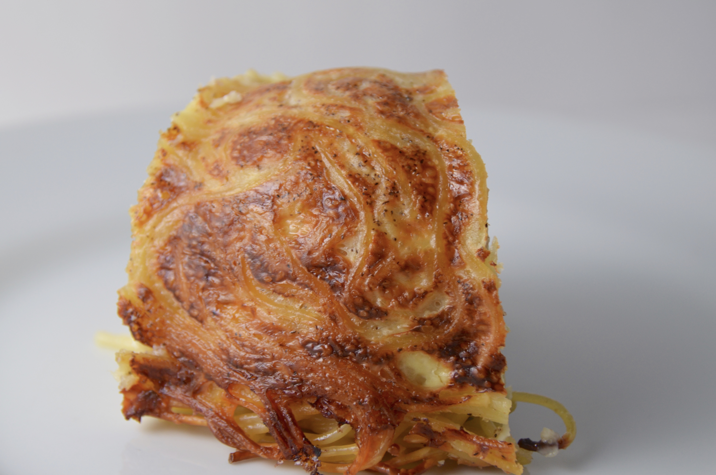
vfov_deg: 11.7
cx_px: 358
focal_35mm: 117
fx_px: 2322
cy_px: 238
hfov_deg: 17.5
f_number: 5.6
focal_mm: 78
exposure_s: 1/80
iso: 400
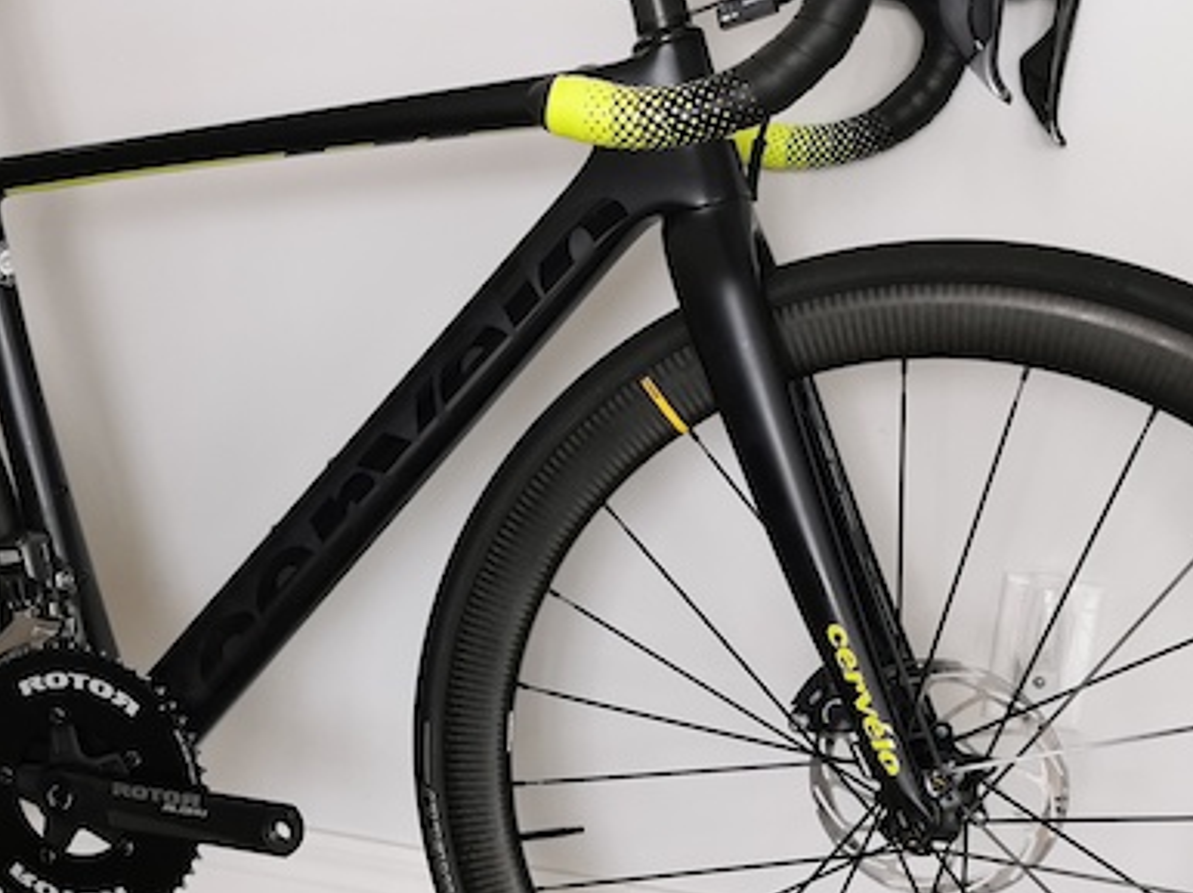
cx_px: 371
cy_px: 569
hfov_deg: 34.0
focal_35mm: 56
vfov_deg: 26.0
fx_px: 1929
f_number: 1.6
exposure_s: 1/100
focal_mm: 5.56
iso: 160
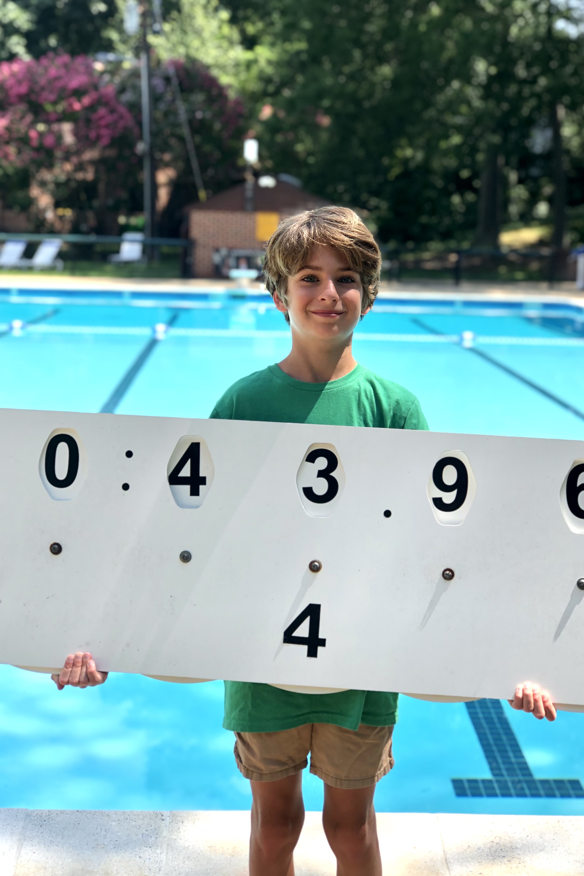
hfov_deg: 22.6
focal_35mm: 60
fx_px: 1460
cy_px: 442
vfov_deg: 33.4
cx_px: 300
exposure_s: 1/306
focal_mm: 6.6
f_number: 2.8
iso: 20
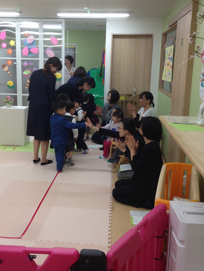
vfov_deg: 47.7
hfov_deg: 36.8
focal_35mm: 39
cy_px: 117
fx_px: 306
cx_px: 91
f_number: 2.4
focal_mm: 4.12
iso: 50
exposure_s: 1/60
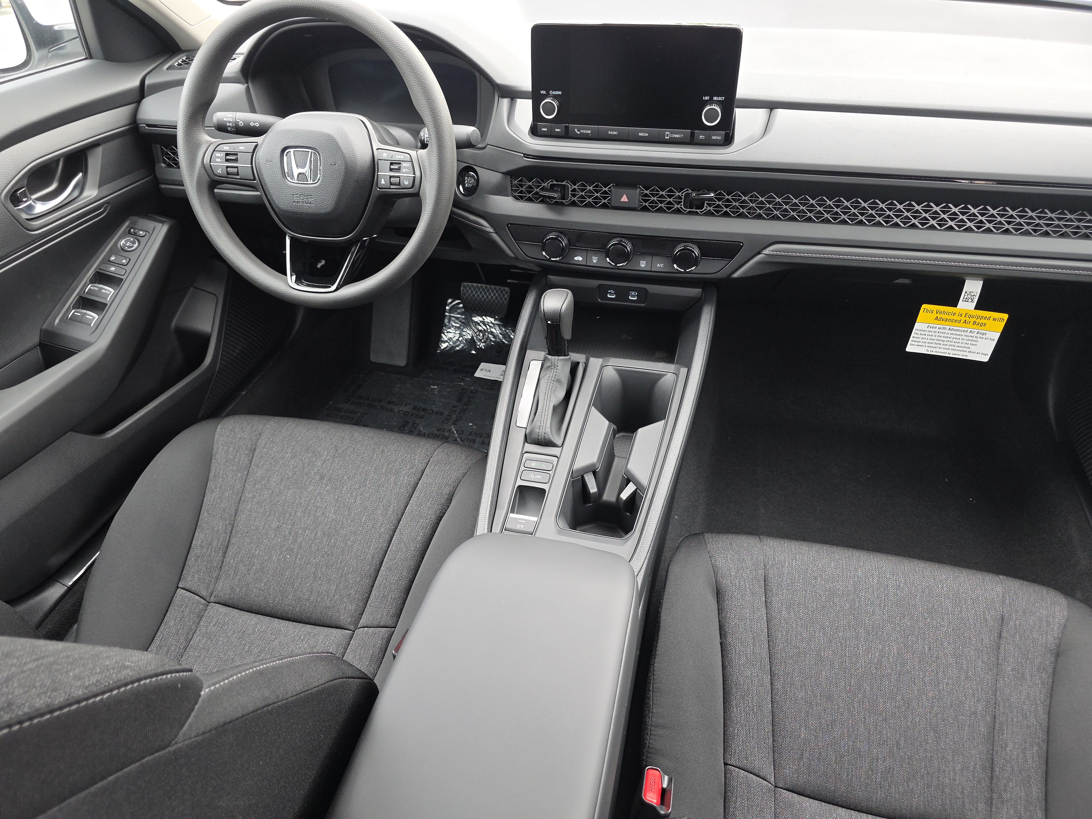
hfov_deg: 73.9
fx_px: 726
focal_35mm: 23
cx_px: 546
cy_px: 410
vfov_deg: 58.9
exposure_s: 1/180
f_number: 1.7
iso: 100
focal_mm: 6.3
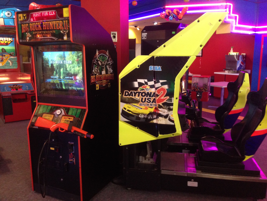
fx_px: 255
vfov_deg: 42.9
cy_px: 100
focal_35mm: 33
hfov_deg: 55.4
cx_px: 134
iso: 320
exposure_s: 1/20
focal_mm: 4.12
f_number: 2.4
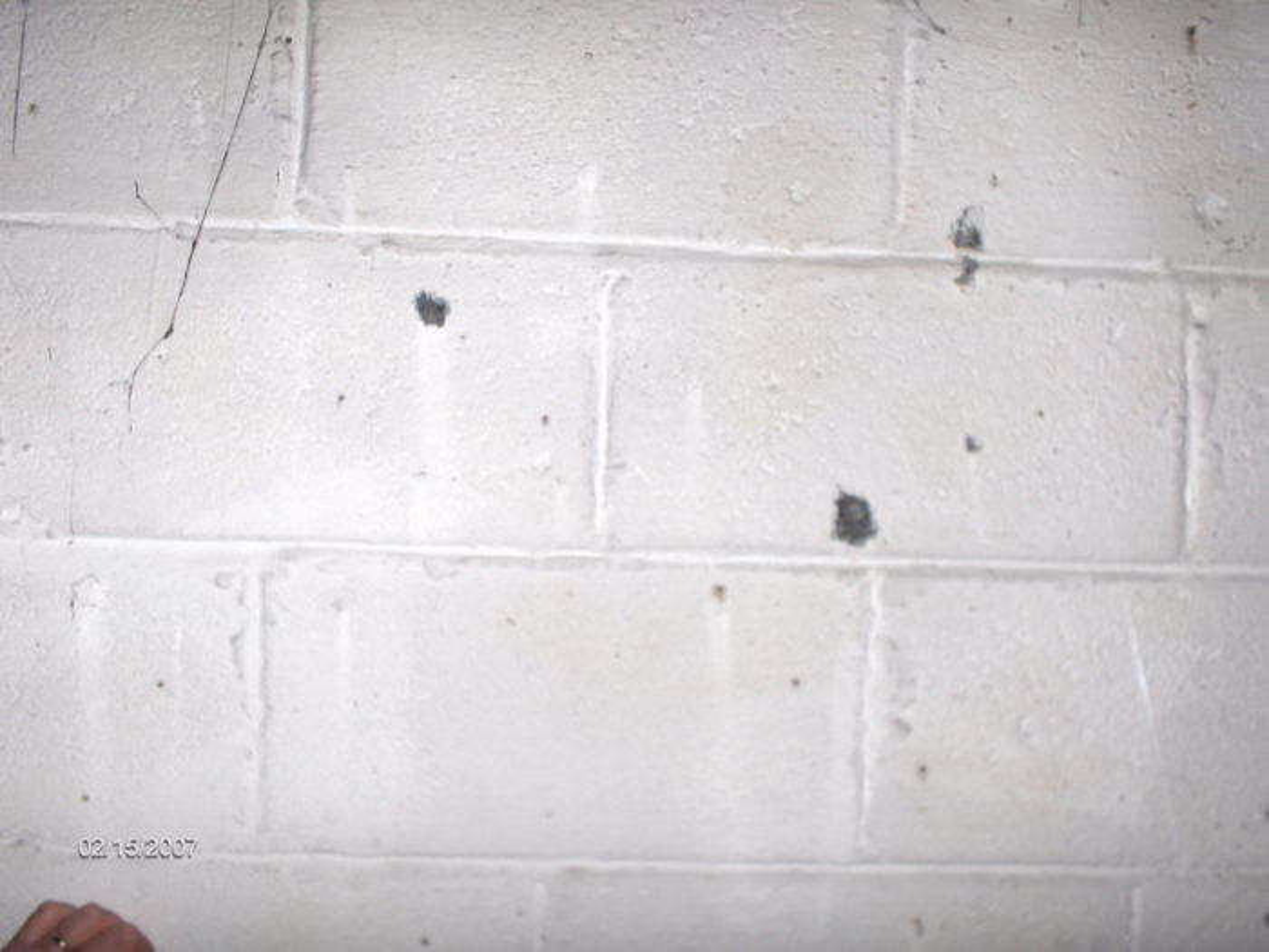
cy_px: 476
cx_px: 634
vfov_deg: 38.7
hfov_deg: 50.1
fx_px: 1356
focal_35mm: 37
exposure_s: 1/60
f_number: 2.8
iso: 100
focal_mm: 6.11
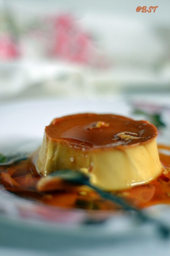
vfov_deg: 27.0
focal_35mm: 75
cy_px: 128
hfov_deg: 18.2
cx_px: 85
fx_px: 531
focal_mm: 50
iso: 640
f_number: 1.8
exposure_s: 1/60
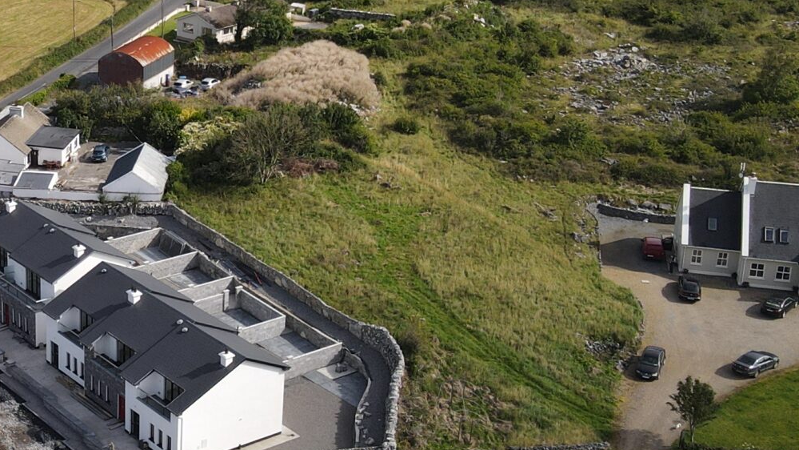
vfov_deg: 17.9
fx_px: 1420
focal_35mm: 67
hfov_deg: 30.0
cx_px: 70
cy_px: 139
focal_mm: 4.5
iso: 100
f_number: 2.8
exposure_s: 1/725
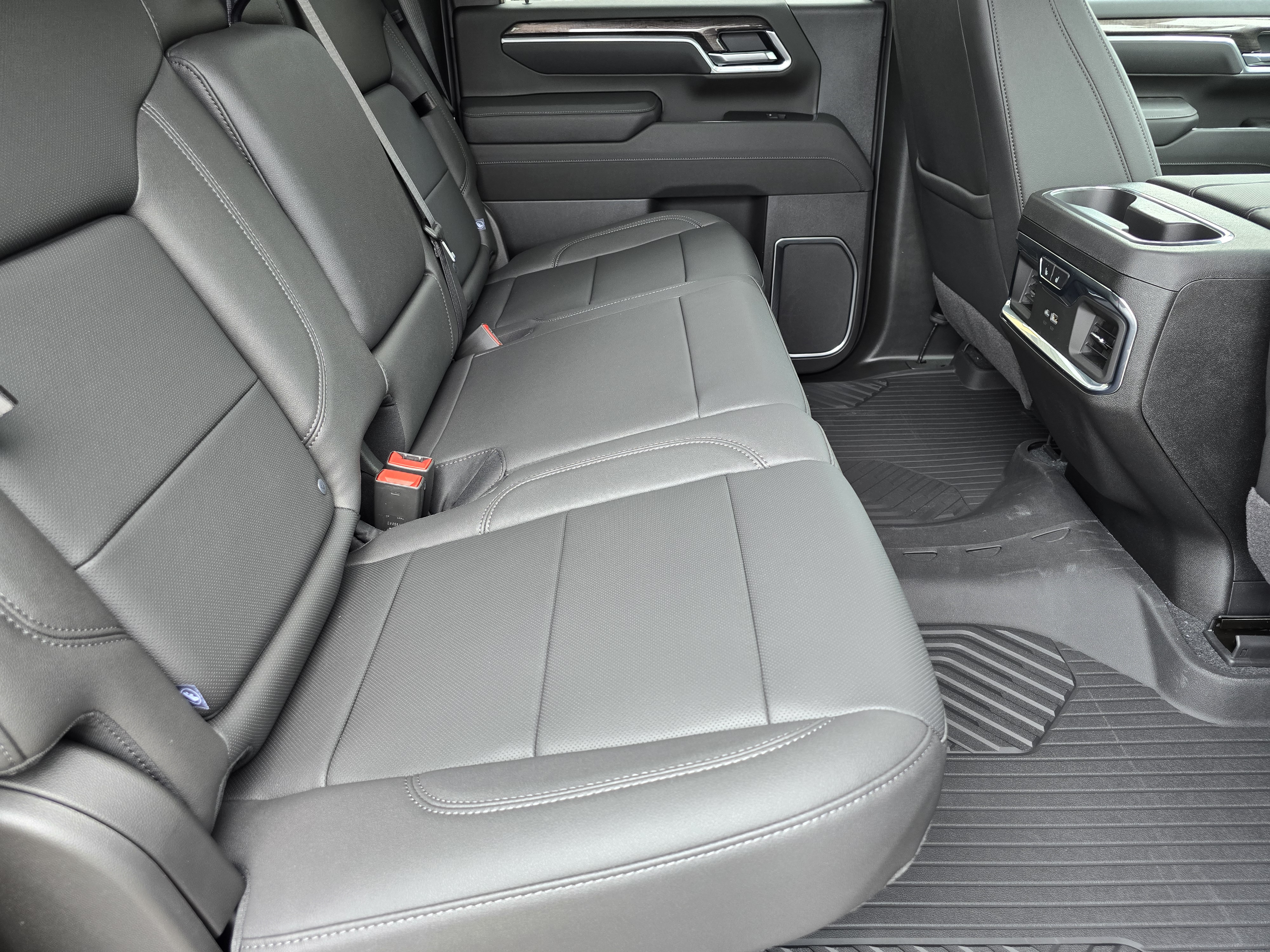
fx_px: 844
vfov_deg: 58.9
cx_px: 635
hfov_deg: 73.9
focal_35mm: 23
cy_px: 476
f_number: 1.7
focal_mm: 6.3
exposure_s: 1/180
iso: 160
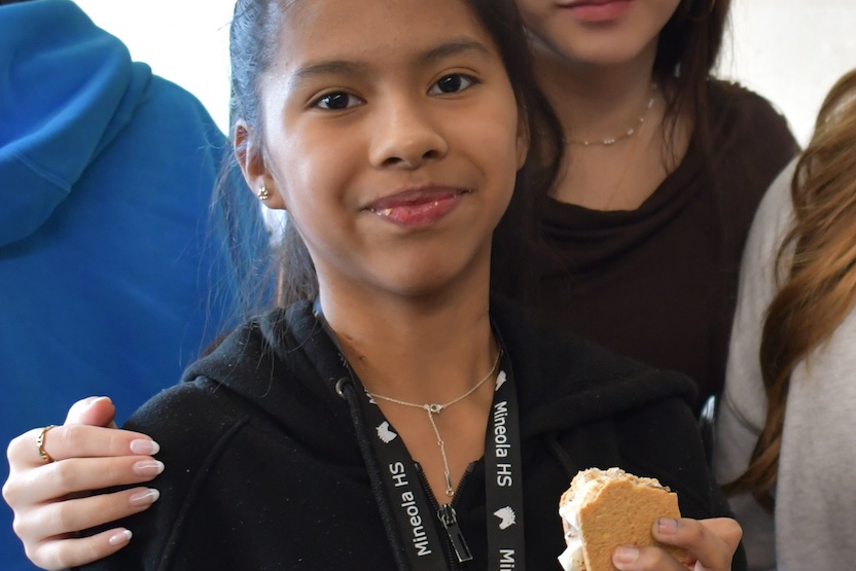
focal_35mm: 90
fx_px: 2140
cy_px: 279
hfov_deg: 22.1
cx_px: 764
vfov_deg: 15.2
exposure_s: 1/125
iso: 1250
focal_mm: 26
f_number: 4
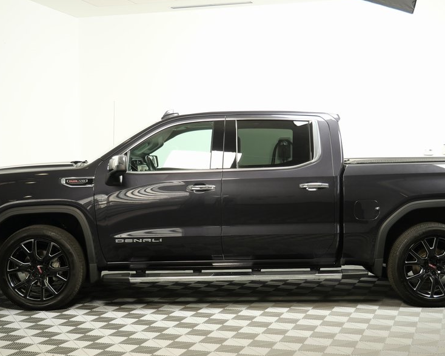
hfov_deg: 38.0
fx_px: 645
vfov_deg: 30.7
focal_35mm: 49
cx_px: 244
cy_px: 218
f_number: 4
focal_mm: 18
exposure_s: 1/200
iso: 250
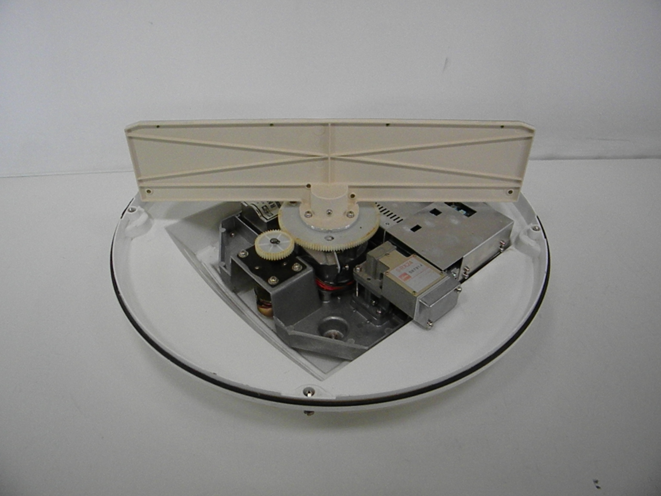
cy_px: 248
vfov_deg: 49.7
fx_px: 535
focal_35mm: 28
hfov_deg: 63.4
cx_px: 330
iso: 720
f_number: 3.5
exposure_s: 1/947
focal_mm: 5
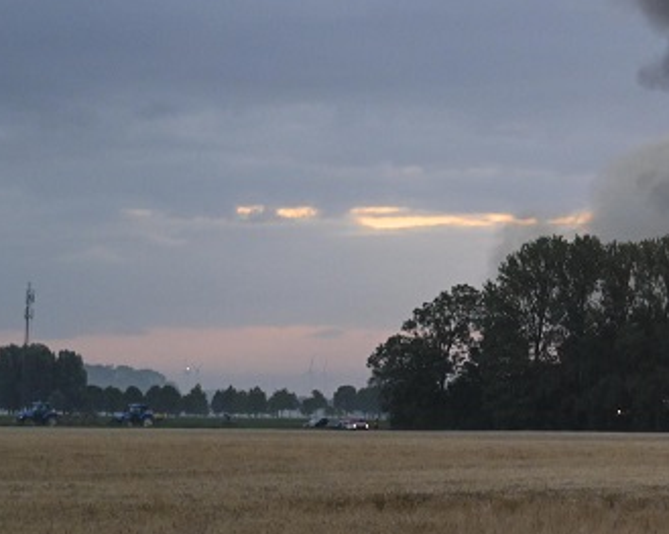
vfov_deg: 9.8
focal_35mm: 157
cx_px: 992
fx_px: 3108
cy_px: -24
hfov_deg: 11.8
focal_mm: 55
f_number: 5
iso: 2200
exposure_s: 1/60
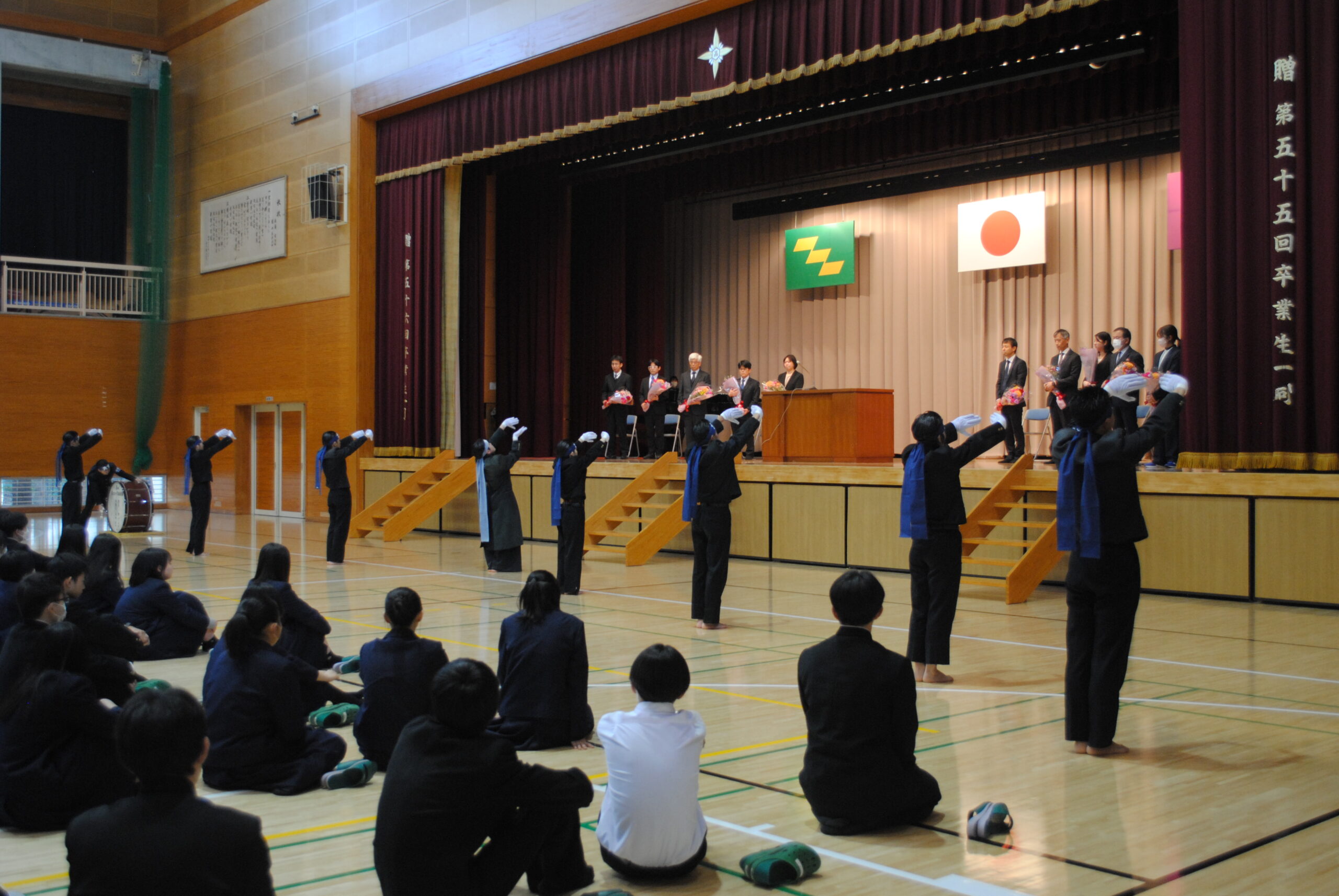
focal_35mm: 39
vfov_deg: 34.3
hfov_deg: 49.5
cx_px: 670
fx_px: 1452
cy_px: 448
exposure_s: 1/30
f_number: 4.2
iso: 500
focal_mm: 26
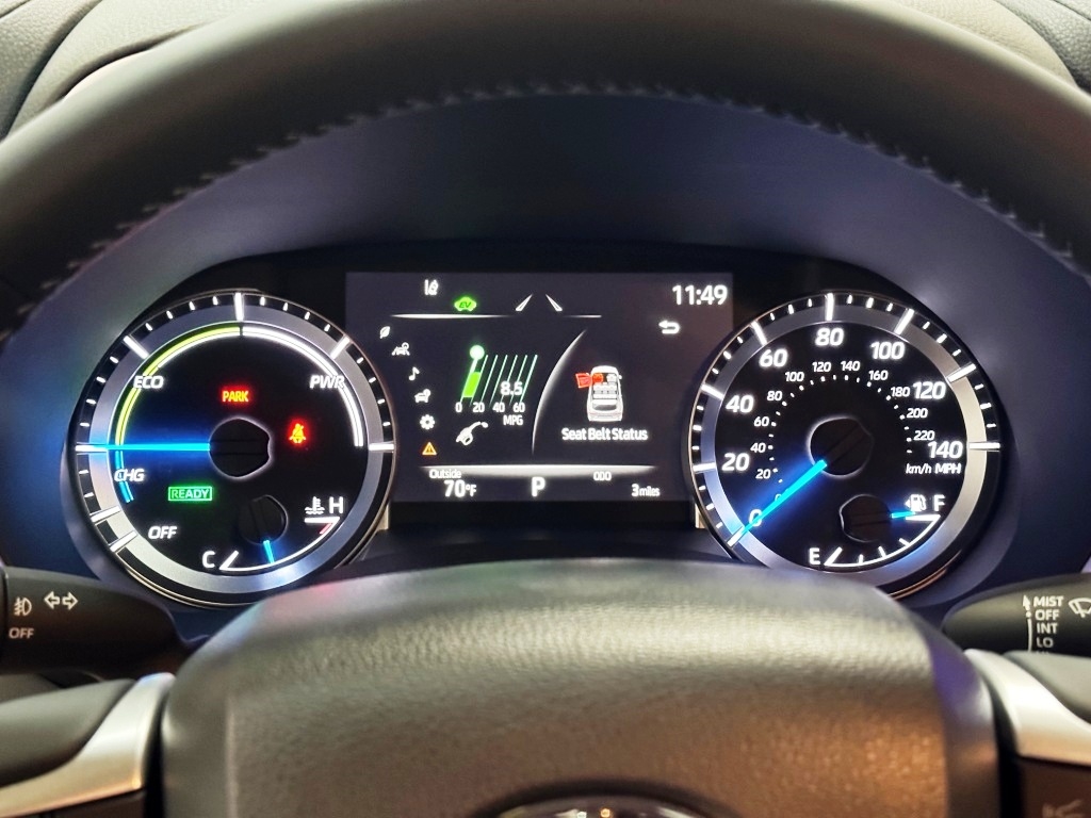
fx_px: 1513
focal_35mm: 48
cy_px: 409
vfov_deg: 30.3
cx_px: 546
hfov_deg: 39.7
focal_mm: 6.86
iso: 640
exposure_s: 1/30
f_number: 1.78
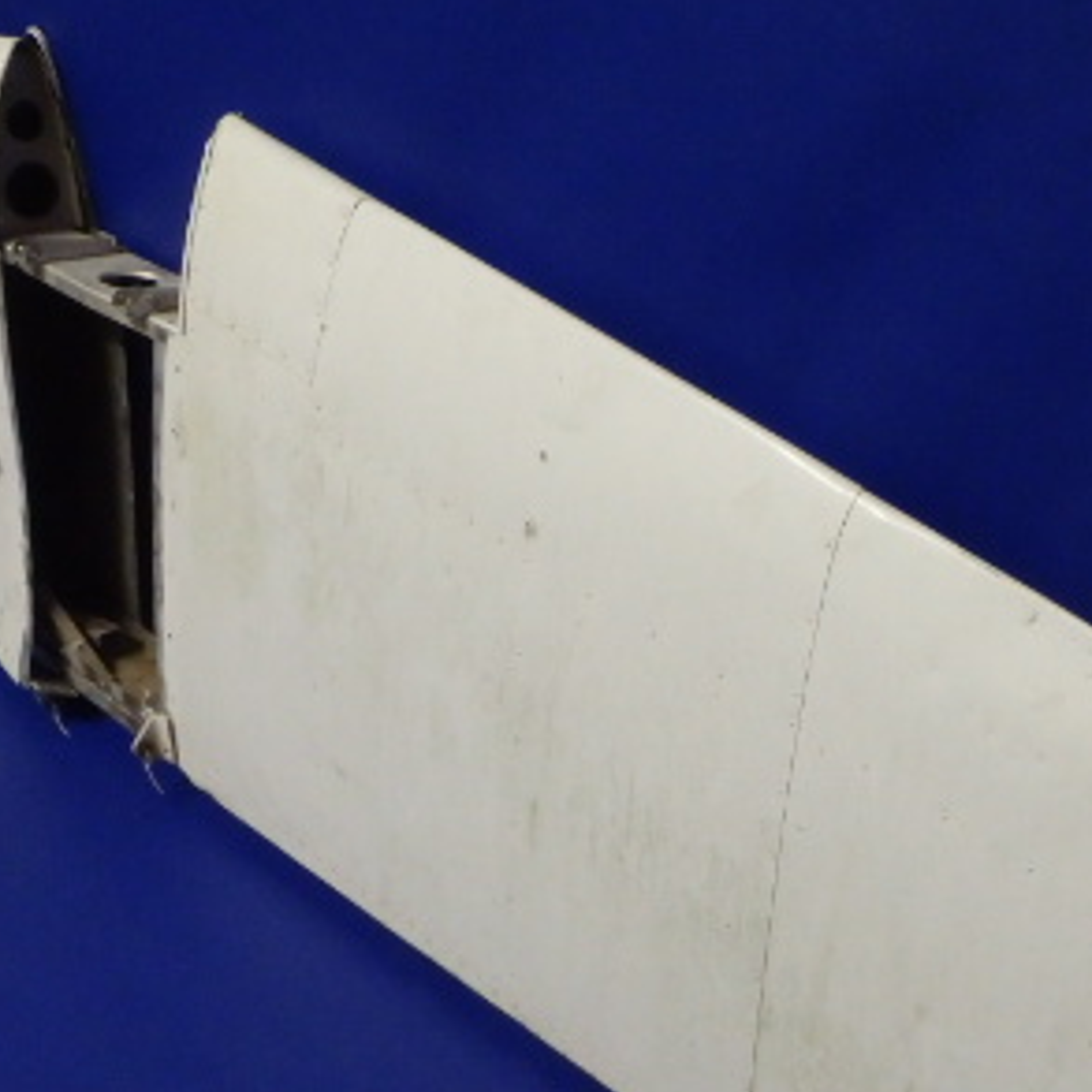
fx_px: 1927
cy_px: 764
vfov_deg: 31.3
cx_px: 760
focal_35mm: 54
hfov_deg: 31.3
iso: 800
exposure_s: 1/30
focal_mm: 5
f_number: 3.9
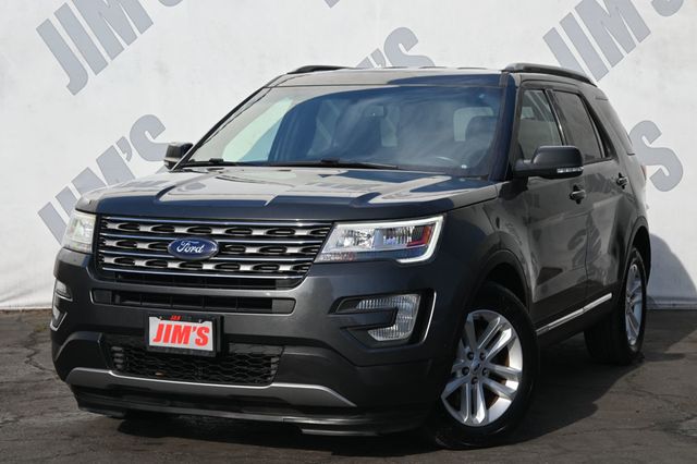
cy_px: 232
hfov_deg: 27.0
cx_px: 348
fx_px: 1451
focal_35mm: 75
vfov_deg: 18.2
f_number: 6.3
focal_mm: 50
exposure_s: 1/250
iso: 140
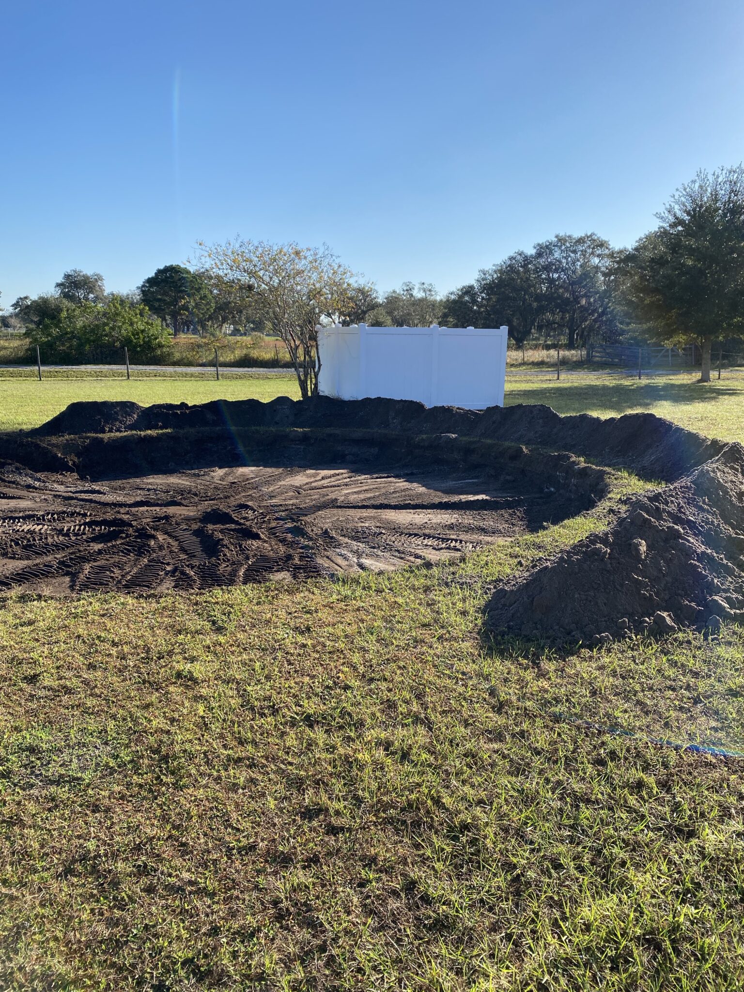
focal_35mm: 26
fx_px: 745
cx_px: 372
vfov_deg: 67.3
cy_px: 496
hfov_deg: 53.1
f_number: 1.8
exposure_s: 1/2358
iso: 32
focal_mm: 4.25
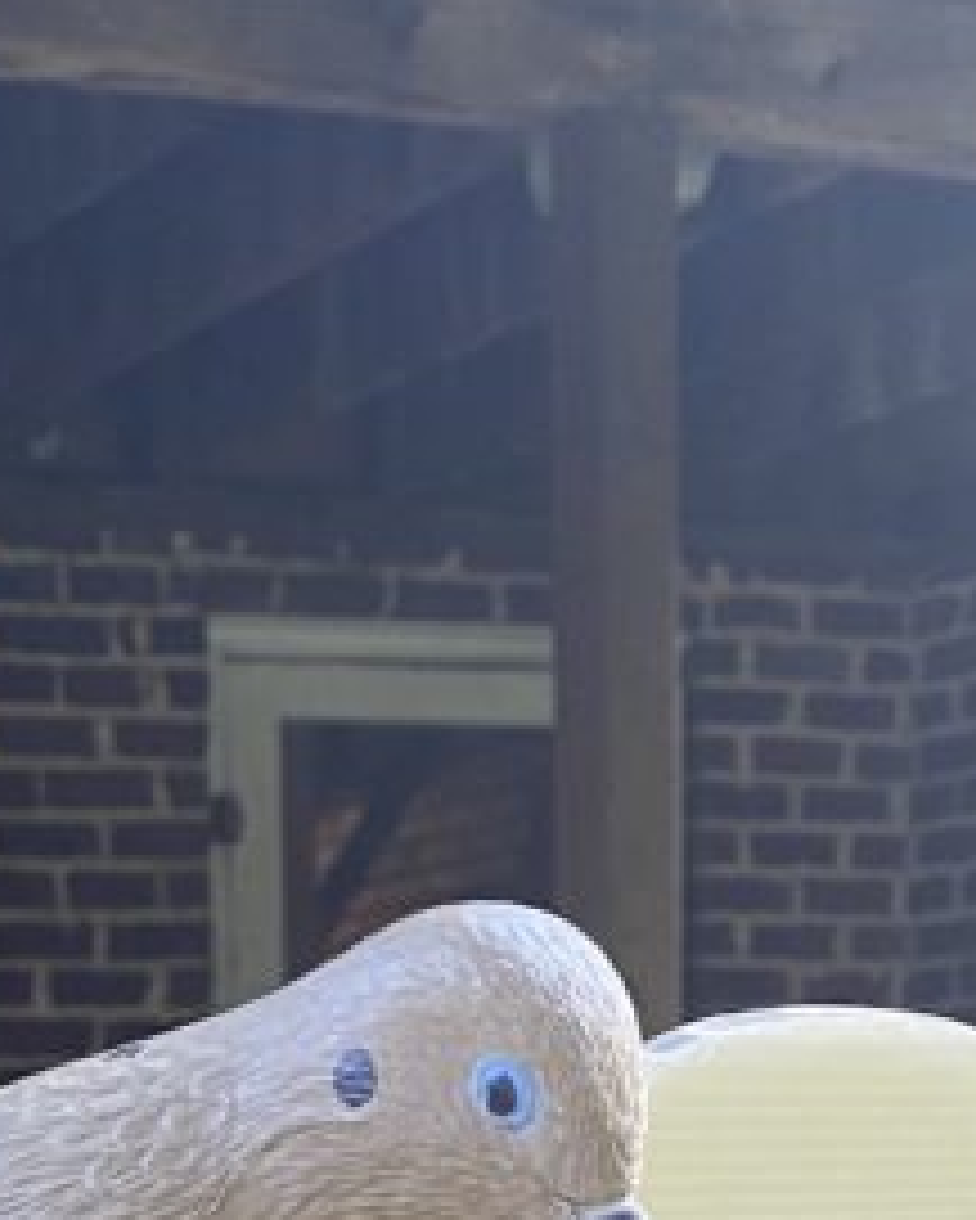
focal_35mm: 96
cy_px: 2116
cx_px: -207
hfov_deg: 15.4
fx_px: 3464
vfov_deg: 16.9
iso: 125
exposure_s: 1/75
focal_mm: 4.25
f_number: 1.8
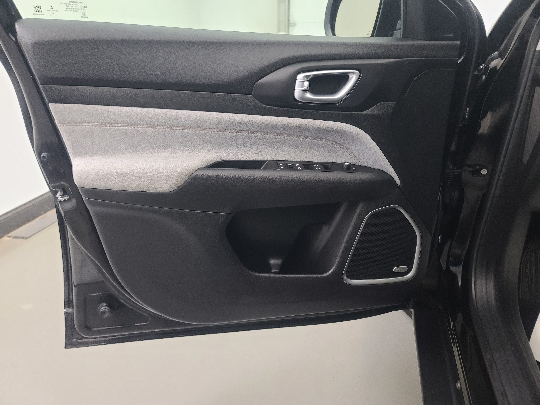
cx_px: 270
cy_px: 202
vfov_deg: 54.9
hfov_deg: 69.4
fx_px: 390
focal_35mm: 25
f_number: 1.8
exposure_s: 1/40
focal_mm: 7
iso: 500
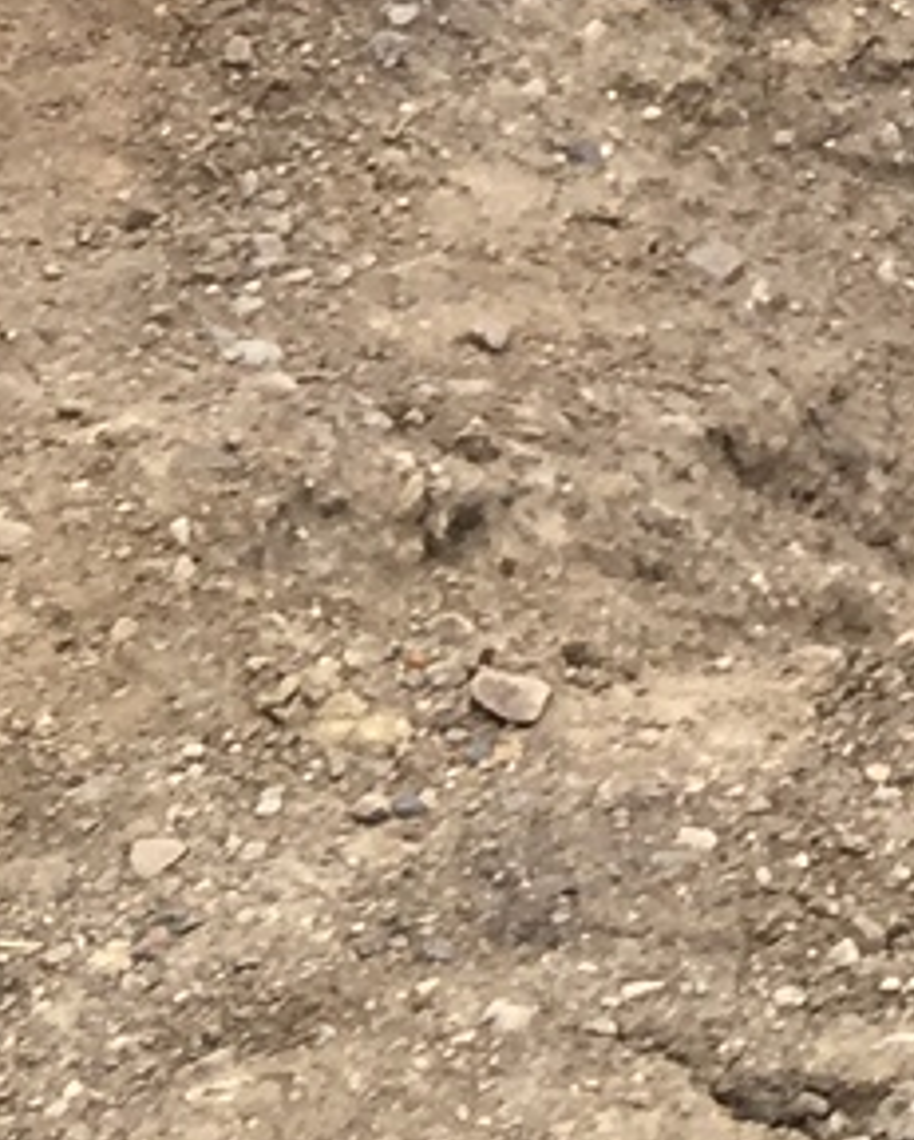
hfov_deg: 6.5
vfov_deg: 9.0
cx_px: 3470
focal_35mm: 198
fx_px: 6684
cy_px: -1366
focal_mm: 4.15
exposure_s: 1/523
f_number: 2.2
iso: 25
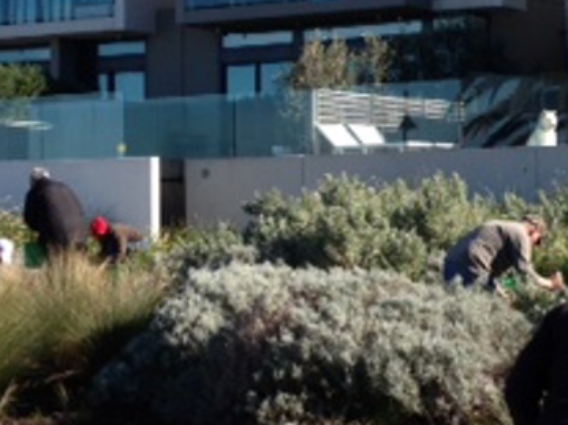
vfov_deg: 14.5
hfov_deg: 19.1
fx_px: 1673
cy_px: 123
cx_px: 453
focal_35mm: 102
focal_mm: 4.13
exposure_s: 1/746
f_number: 2.4
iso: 50
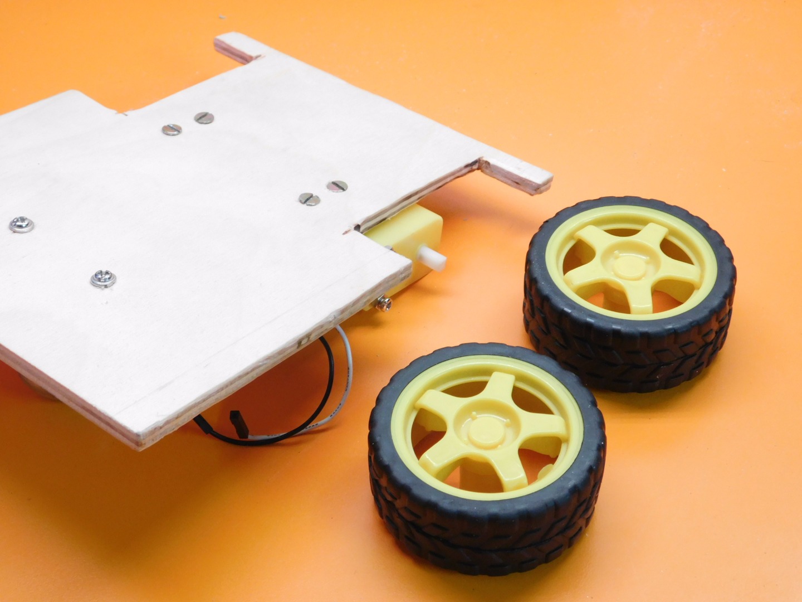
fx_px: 1367
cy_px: 301
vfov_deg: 24.8
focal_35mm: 59
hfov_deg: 32.7
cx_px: 401
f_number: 4
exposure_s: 1/10
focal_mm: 10.4
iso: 400
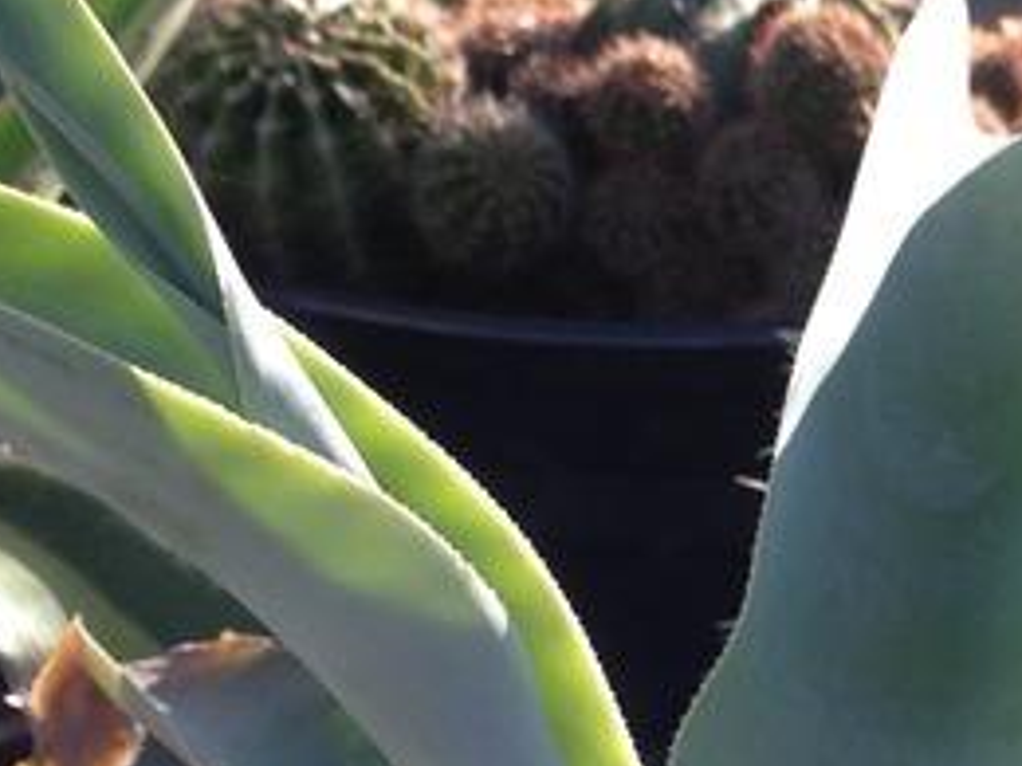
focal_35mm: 127
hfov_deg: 15.3
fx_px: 3750
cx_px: 928
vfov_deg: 11.5
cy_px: 868
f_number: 2.4
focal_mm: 4.12
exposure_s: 1/264
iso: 50
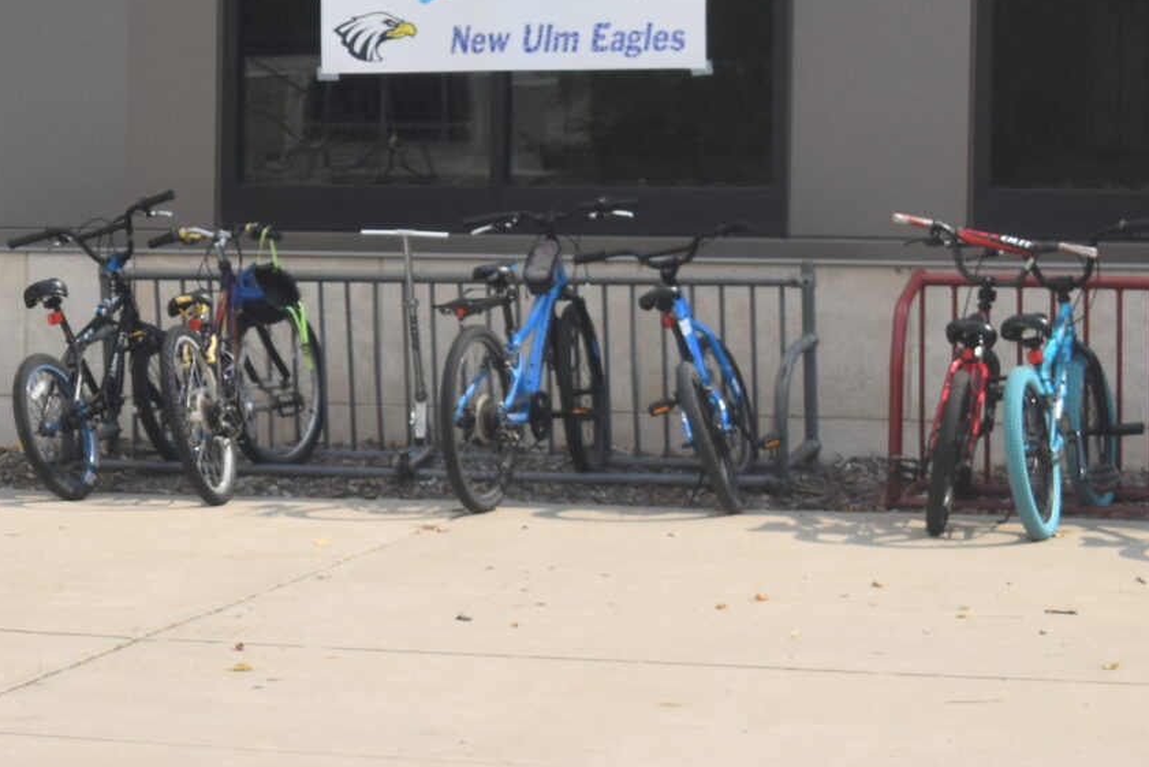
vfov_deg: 9.7
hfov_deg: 13.6
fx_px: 4517
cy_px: 240
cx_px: -597
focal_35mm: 142
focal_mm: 31
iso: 400
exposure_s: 1/1600
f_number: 6.3
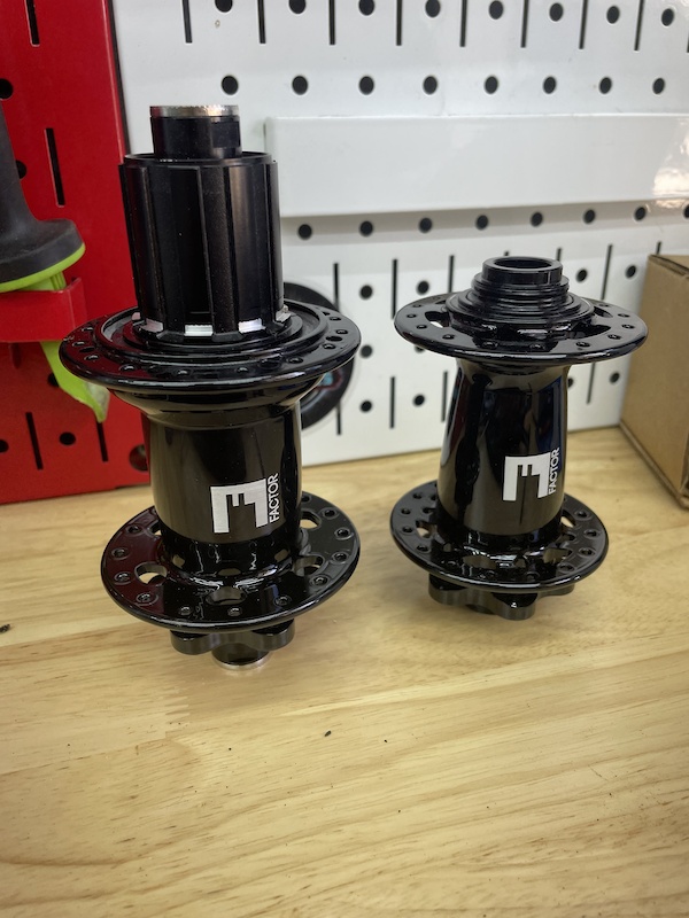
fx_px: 690
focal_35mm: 26
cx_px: 344
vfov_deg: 67.3
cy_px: 459
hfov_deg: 53.1
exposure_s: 1/120
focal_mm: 4.2
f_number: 1.6
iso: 50
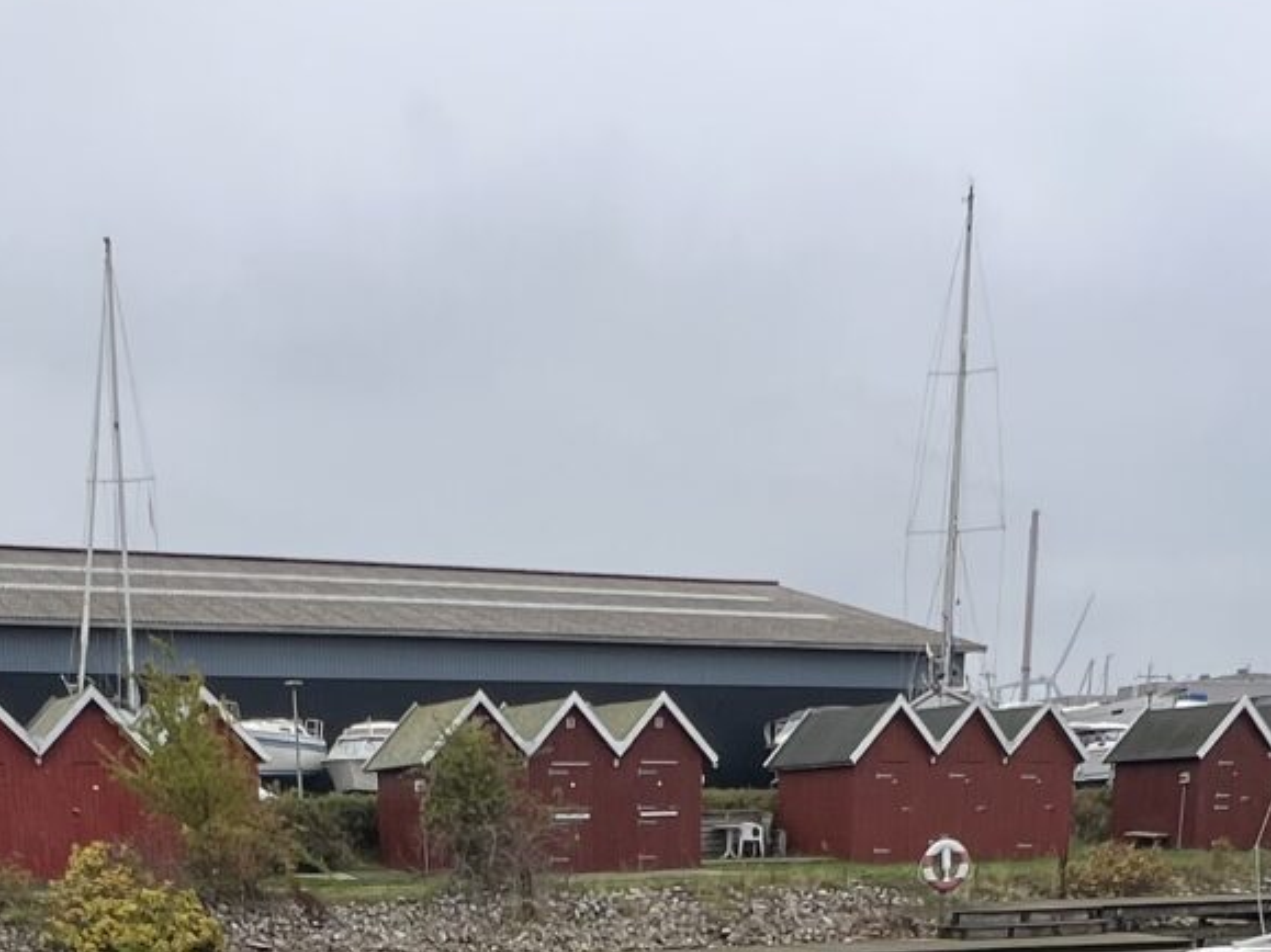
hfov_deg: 41.1
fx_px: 1689
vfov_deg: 24.7
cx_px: 540
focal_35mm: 46
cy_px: 1410
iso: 32
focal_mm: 1.57
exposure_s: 1/259
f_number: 1.8
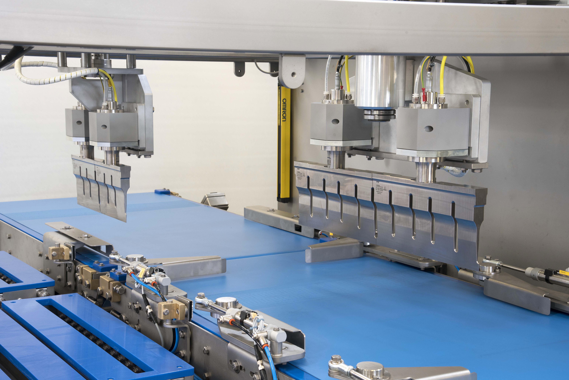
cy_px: 190
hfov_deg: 34.5
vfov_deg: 23.4
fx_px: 917
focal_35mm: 58
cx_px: 284
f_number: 14
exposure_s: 1/3
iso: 400
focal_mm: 58
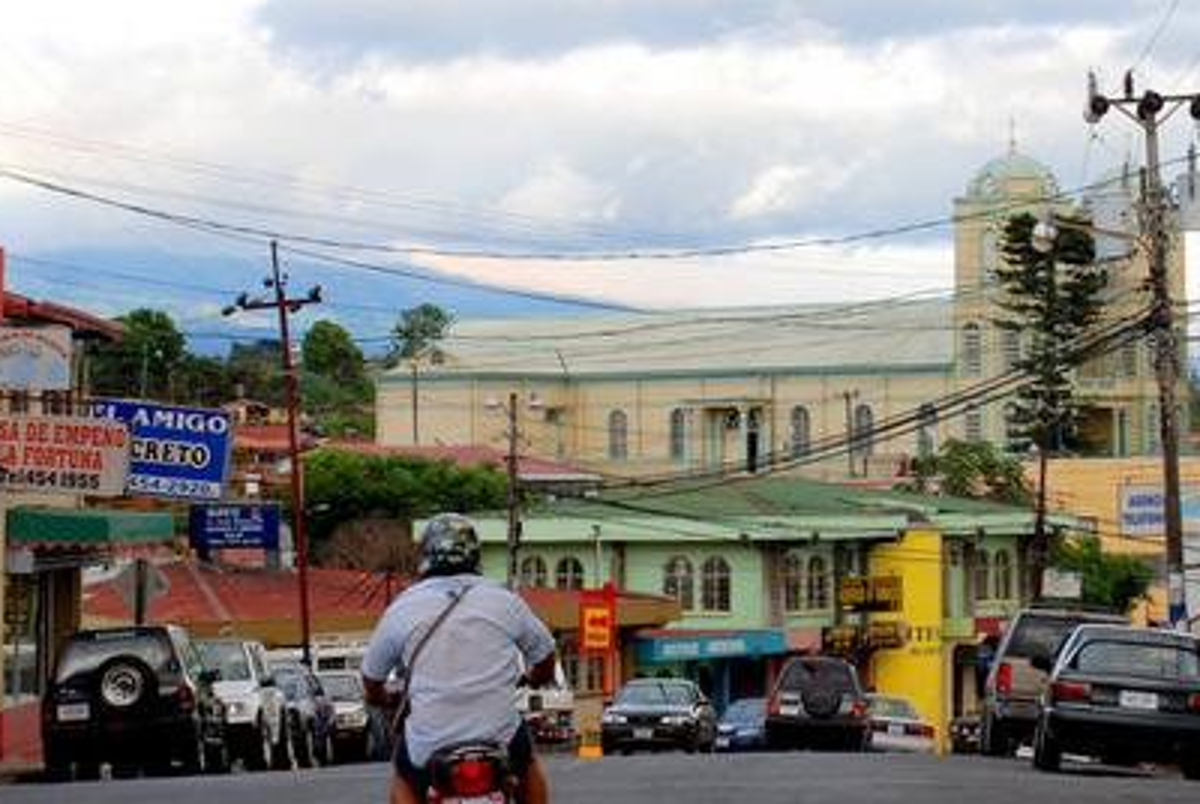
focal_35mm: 132
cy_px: 318
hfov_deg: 15.4
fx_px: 4406
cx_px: 939
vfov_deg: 10.4
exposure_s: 1/200
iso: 100
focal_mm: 44
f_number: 7.1
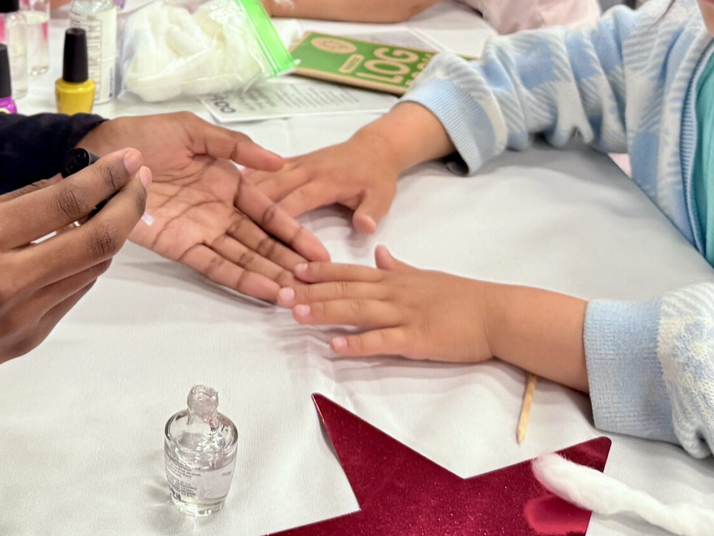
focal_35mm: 55
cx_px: 100
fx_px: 1135
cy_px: -70
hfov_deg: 33.5
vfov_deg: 24.6
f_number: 1.78
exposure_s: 1/60
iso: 250
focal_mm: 6.76
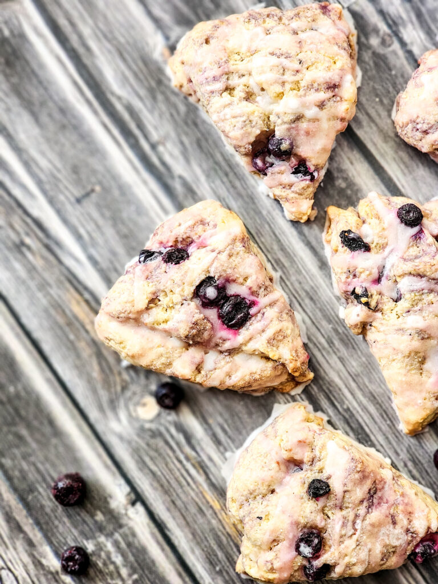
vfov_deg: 28.2
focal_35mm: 69
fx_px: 1164
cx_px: 219
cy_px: 292
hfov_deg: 21.3
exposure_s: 1/60
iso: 64
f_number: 2.4
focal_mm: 7.9
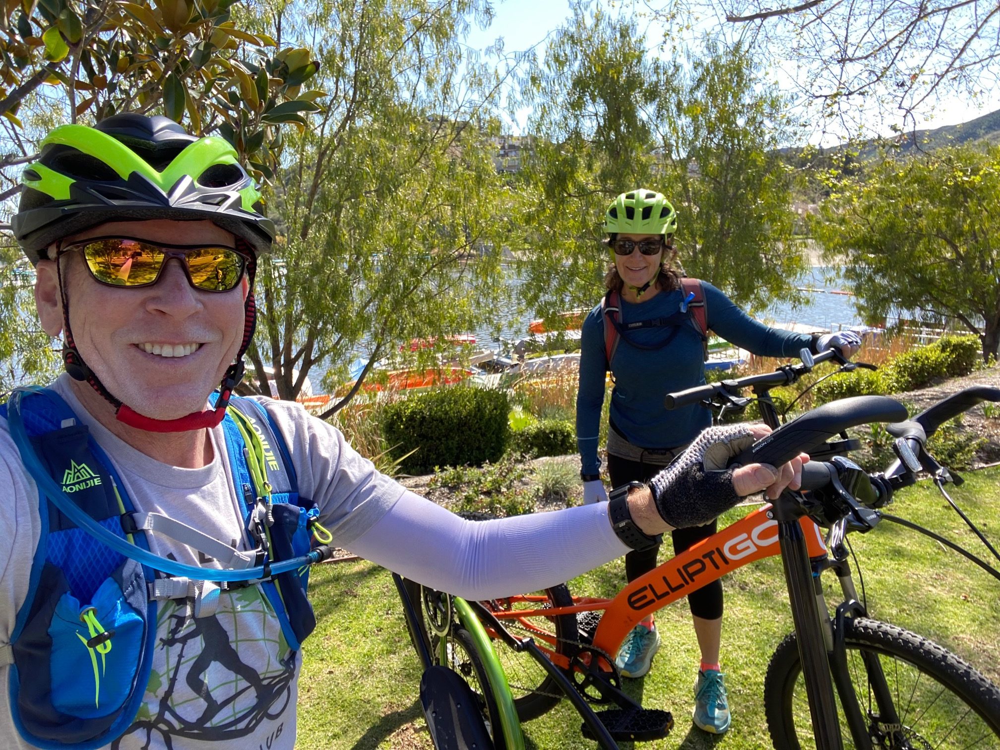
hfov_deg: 73.9
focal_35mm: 23
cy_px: 375
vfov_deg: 58.9
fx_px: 664
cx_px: 500
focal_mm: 2.71
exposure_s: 1/134
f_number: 2.2
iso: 25
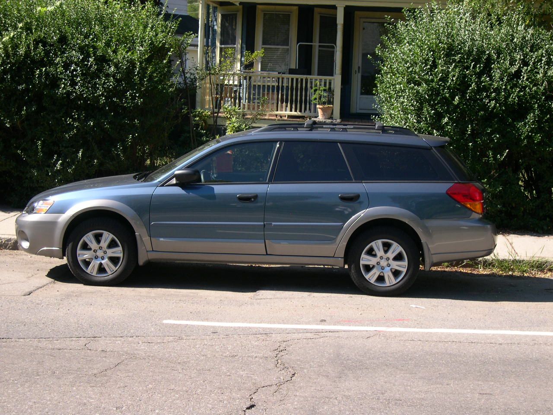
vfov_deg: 21.9
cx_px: 276
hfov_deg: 29.0
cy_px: 208
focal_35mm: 67
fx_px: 1070
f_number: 3.7
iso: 100
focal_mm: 14.2
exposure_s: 1/382
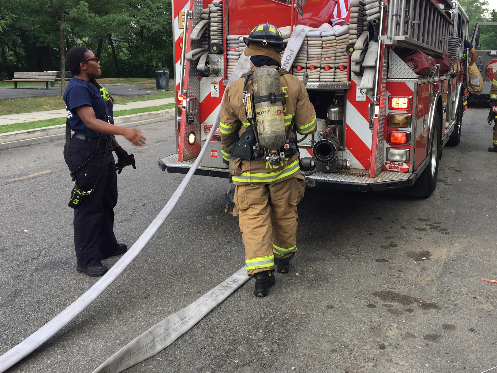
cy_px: 150
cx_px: 291
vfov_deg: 39.5
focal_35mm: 36
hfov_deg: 51.1
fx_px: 517
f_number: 2.2
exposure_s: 1/301
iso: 25
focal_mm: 4.15
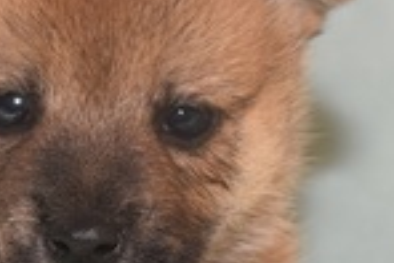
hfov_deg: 7.5
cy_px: 260
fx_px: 2991
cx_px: 37
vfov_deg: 5.0
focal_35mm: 273
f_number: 5.6
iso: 360
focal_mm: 50
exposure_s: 1/125
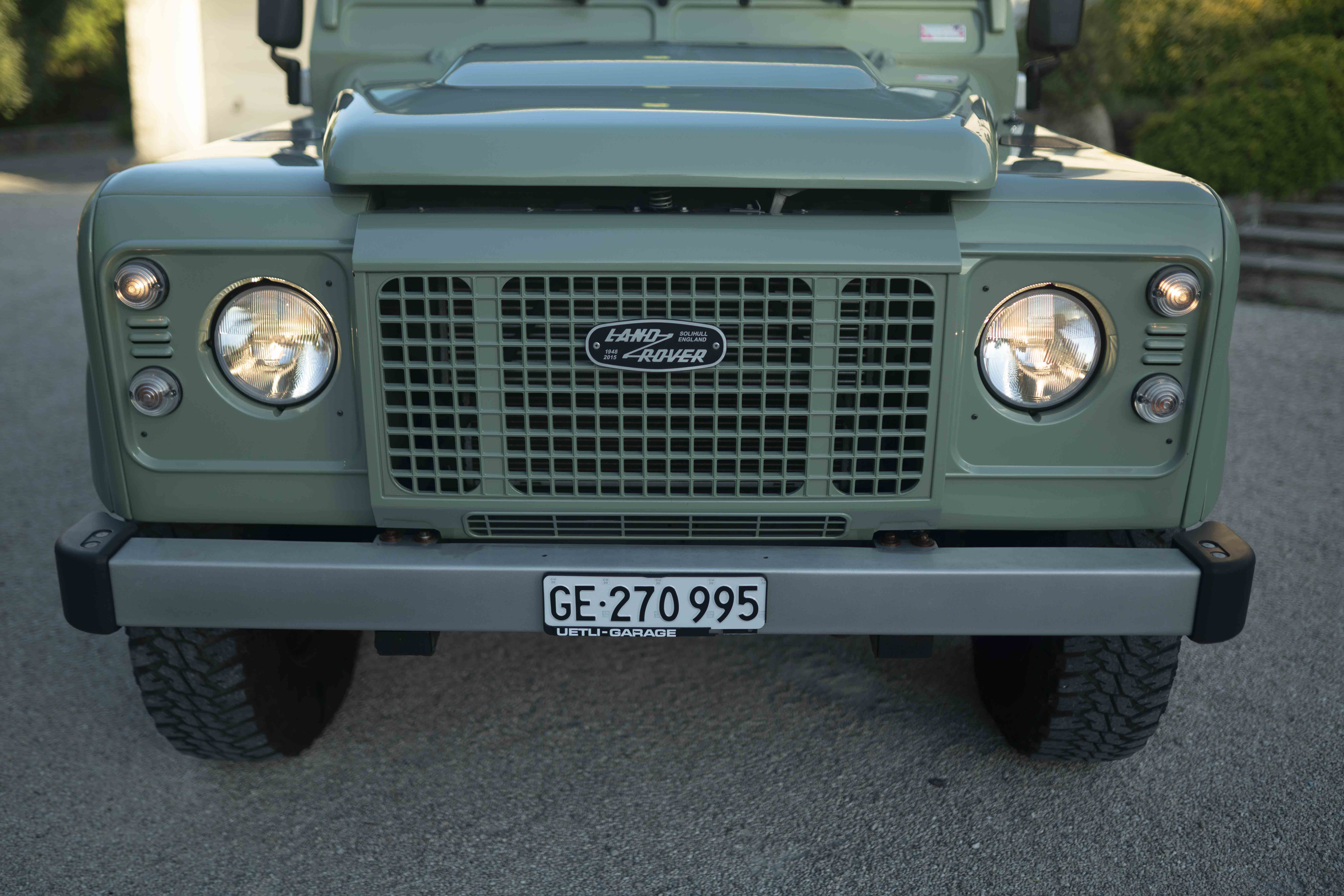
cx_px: 672
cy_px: 448
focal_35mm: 35
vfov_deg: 37.9
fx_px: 1307
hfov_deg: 54.4
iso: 100
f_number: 1.4
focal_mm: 35
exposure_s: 1/400
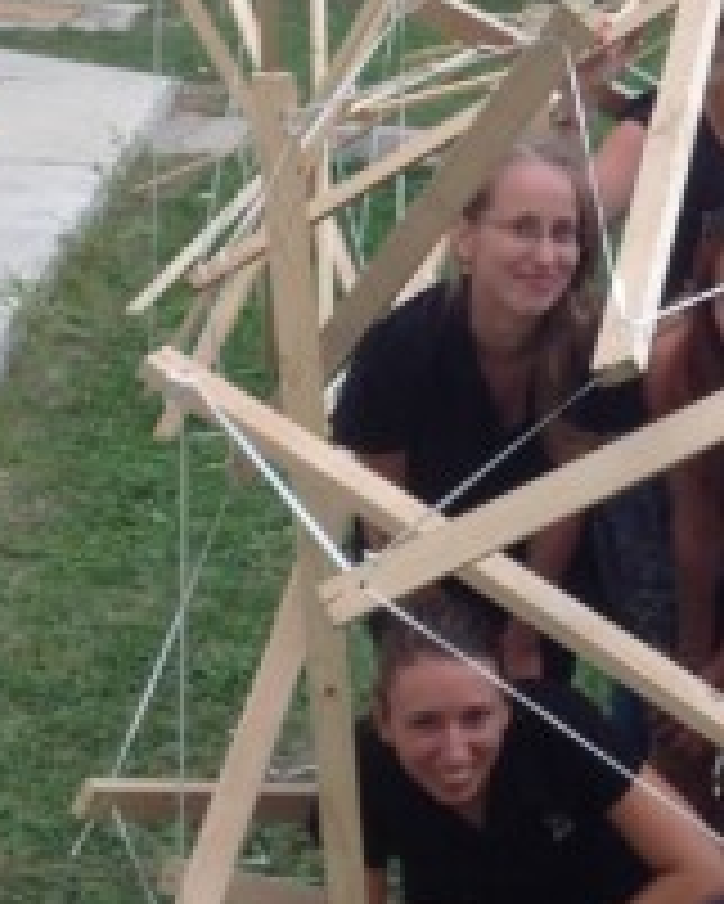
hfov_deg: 14.6
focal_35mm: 102
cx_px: 854
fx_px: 2730
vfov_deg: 18.7
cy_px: 279
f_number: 2.4
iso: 50
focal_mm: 4.28
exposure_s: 1/60
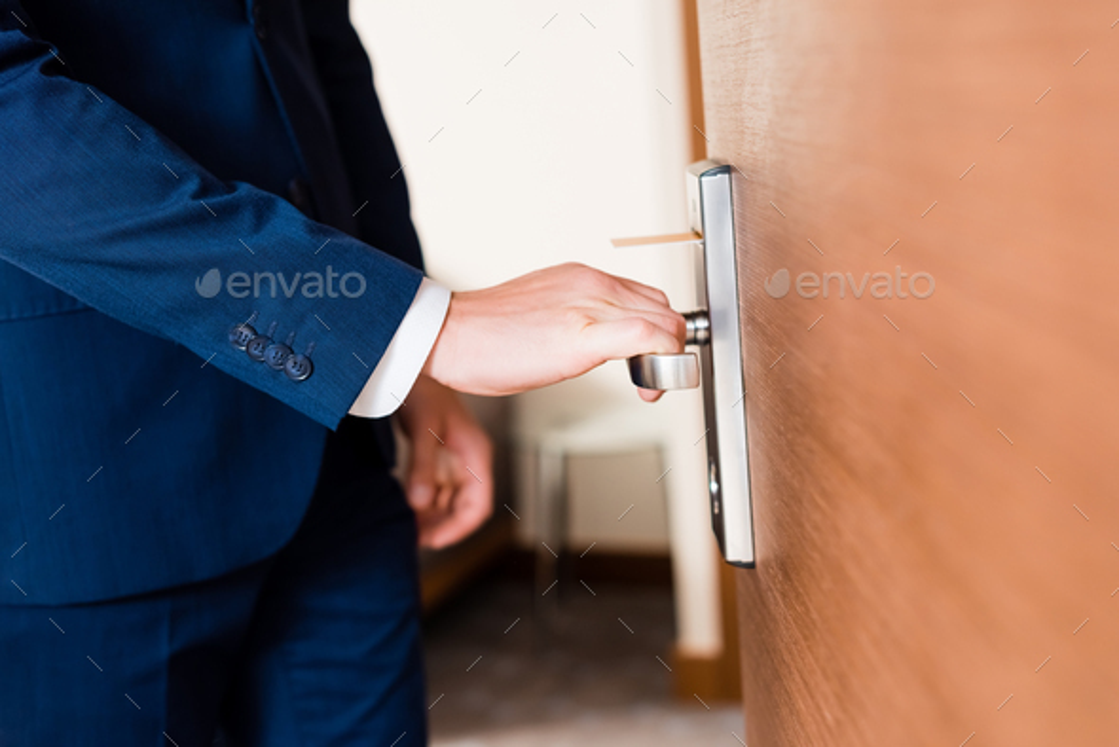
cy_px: 374
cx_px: 560
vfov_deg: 27.0
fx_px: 1555
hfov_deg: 39.6
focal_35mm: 50
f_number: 3.2
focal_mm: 50
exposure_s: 1/160
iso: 500
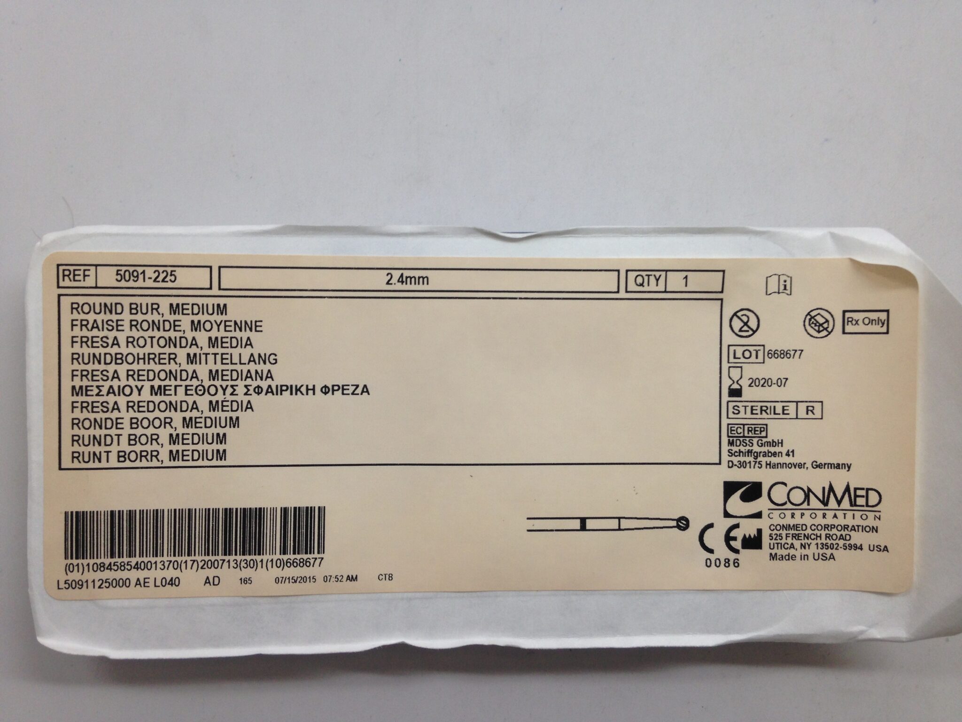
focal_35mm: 33
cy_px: 361
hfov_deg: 55.4
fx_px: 917
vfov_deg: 42.9
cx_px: 481
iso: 50
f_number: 2.4
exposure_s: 1/60
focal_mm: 4.12
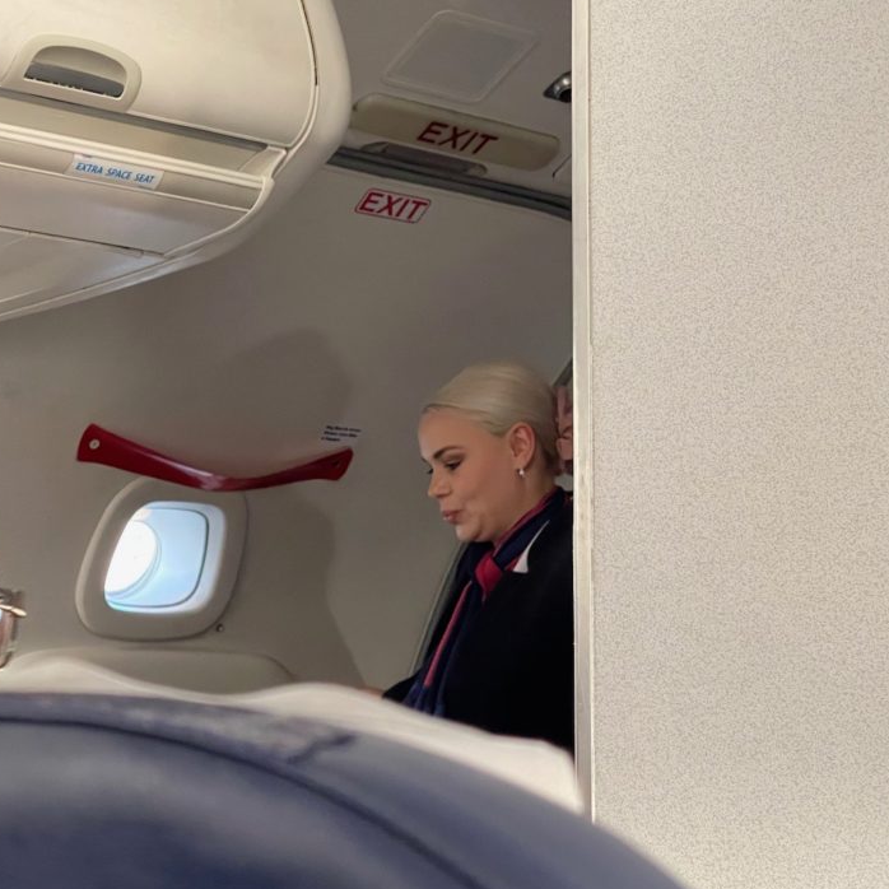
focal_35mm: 83
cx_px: 368
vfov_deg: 20.9
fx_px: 2412
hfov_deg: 20.9
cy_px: 469
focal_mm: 7.5
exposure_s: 1/57
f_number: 2.2
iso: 320
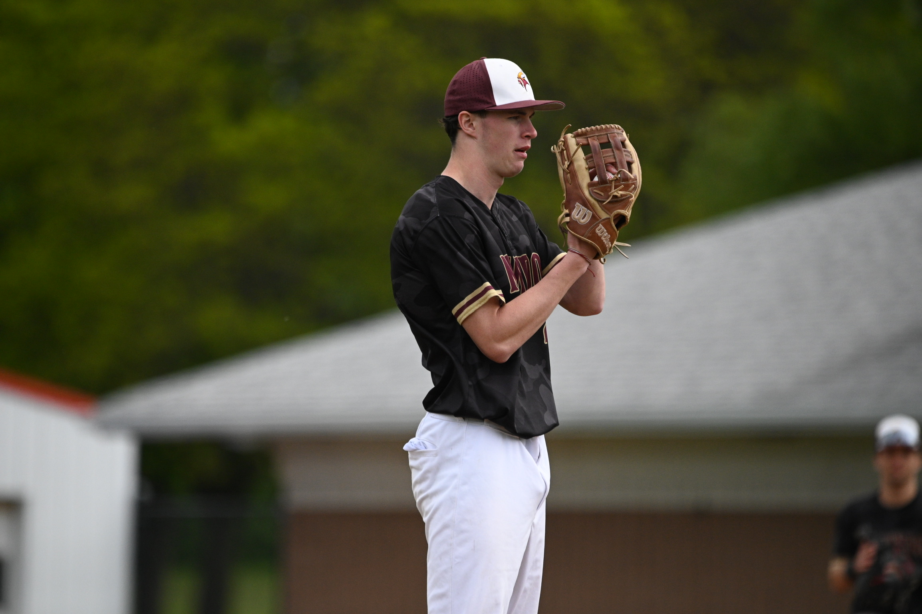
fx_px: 12798
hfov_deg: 4.1
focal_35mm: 500
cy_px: 307
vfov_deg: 2.7
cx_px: 461
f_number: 6
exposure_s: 1/8000
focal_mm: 500
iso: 2500
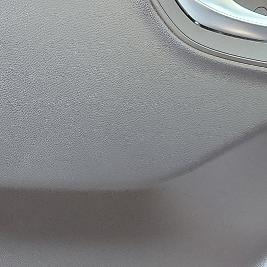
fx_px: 611
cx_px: 95
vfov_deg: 24.5
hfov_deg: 24.6
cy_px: 188
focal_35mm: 70
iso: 196
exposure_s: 1/50
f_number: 1.8
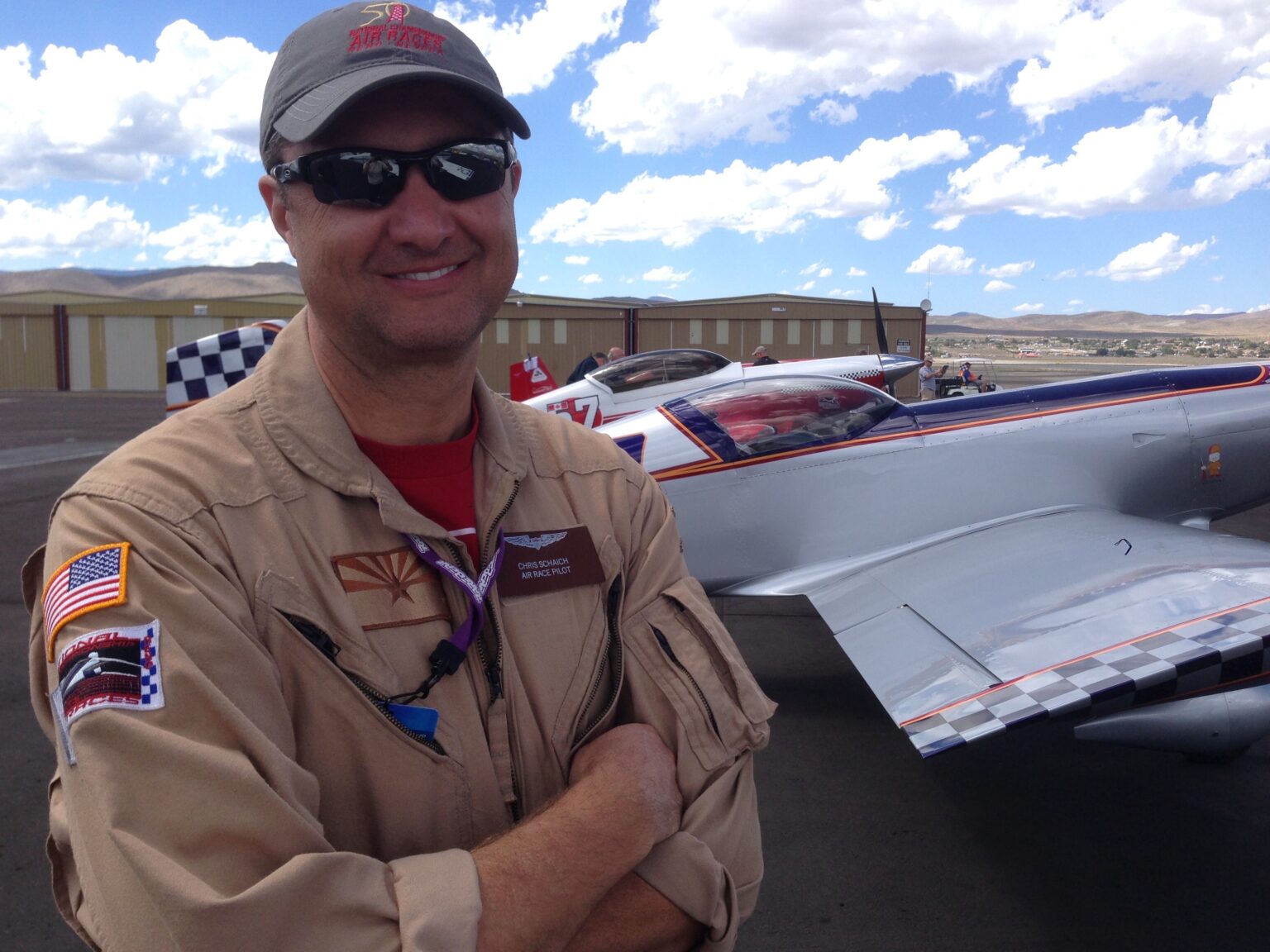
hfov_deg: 55.4
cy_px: 476
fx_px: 1211
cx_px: 635
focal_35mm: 33
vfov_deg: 42.9
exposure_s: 1/1106
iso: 50
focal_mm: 4.12
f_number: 2.4
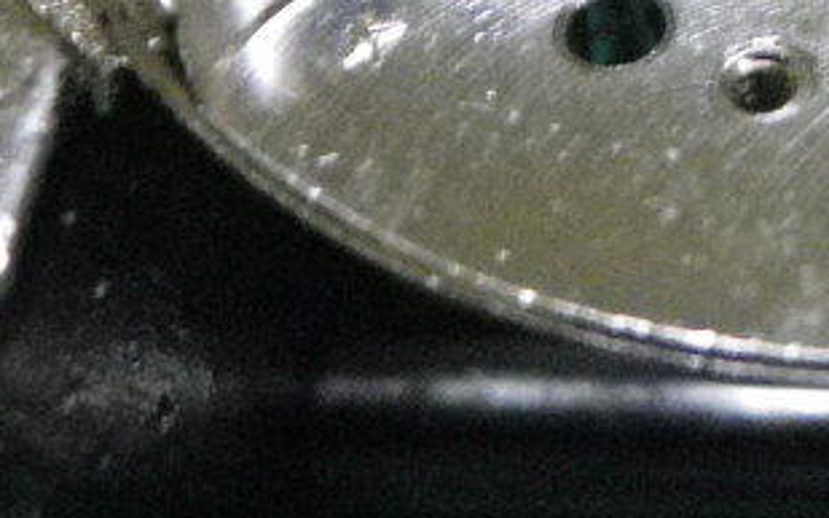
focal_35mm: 150
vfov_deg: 8.3
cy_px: -494
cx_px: 1101
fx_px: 3388
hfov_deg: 13.4
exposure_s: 1/30
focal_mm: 7.3
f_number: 3.9
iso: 800
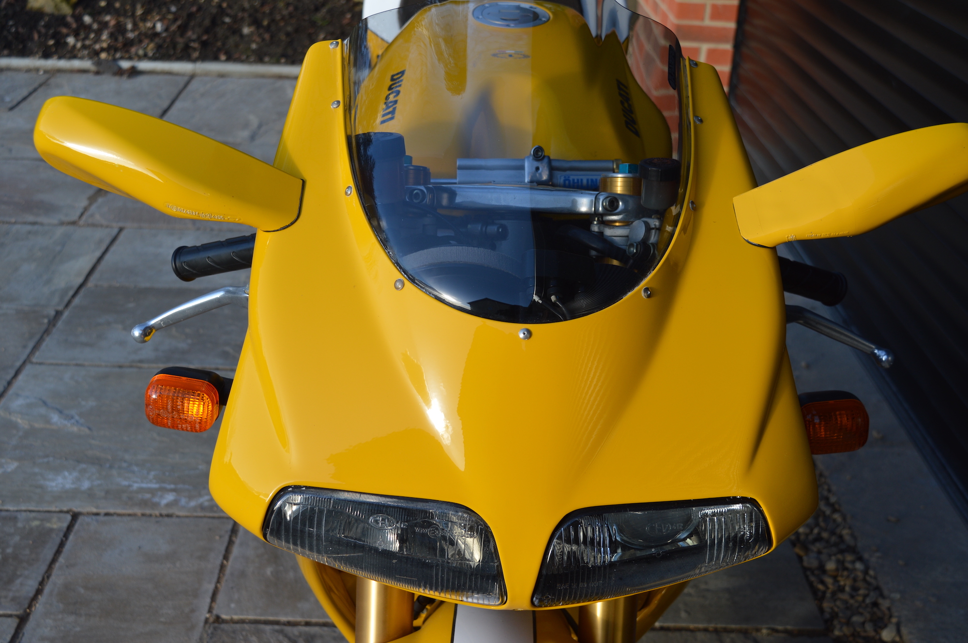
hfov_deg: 43.6
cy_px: 322
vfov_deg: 29.8
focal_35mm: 45
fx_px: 1209
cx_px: 484
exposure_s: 1/125
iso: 100
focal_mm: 30
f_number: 5.6
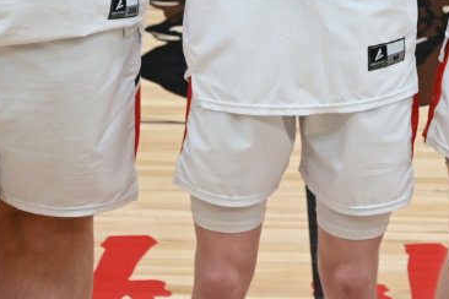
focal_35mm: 129
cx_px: 307
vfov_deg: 10.1
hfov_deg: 15.8
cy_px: -216
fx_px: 1609
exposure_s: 1/100
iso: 3200
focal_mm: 31.5
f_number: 4.8
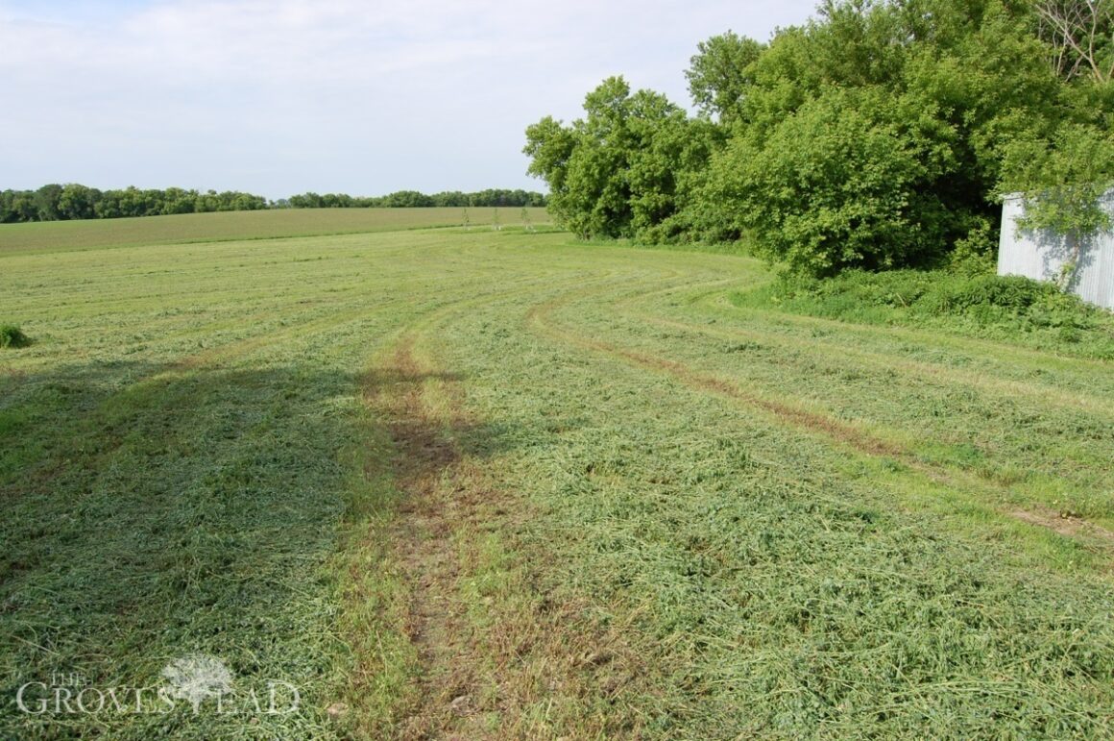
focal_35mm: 27
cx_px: 557
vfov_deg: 47.8
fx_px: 835
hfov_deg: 67.4
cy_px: 370
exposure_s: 1/320
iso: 200
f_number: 9
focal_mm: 18
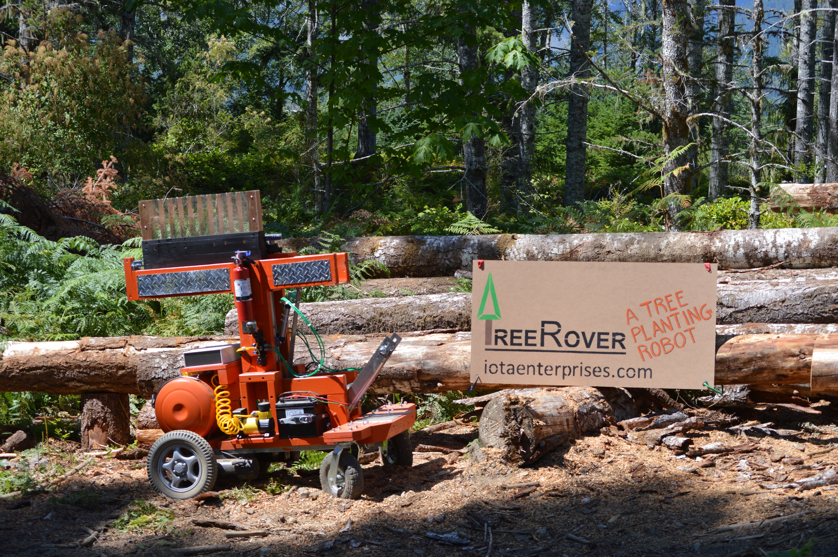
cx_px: 419
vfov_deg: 16.5
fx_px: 1919
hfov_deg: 24.6
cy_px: 278
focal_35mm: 82
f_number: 7.1
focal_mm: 55
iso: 100
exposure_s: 1/200
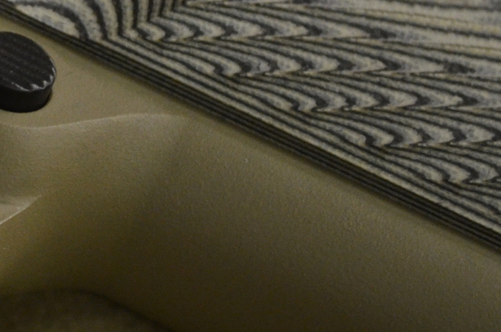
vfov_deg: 5.5
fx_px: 3432
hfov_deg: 8.1
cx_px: -348
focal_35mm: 247
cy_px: 34
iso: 1600
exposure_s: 1/50
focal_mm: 46
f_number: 5.3
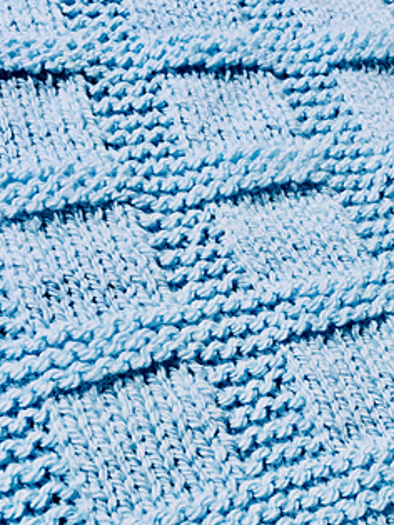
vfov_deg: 40.7
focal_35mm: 46
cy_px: 357
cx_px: 288
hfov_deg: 31.0
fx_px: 699
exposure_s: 1/33
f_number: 2.2
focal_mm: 4.15
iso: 40
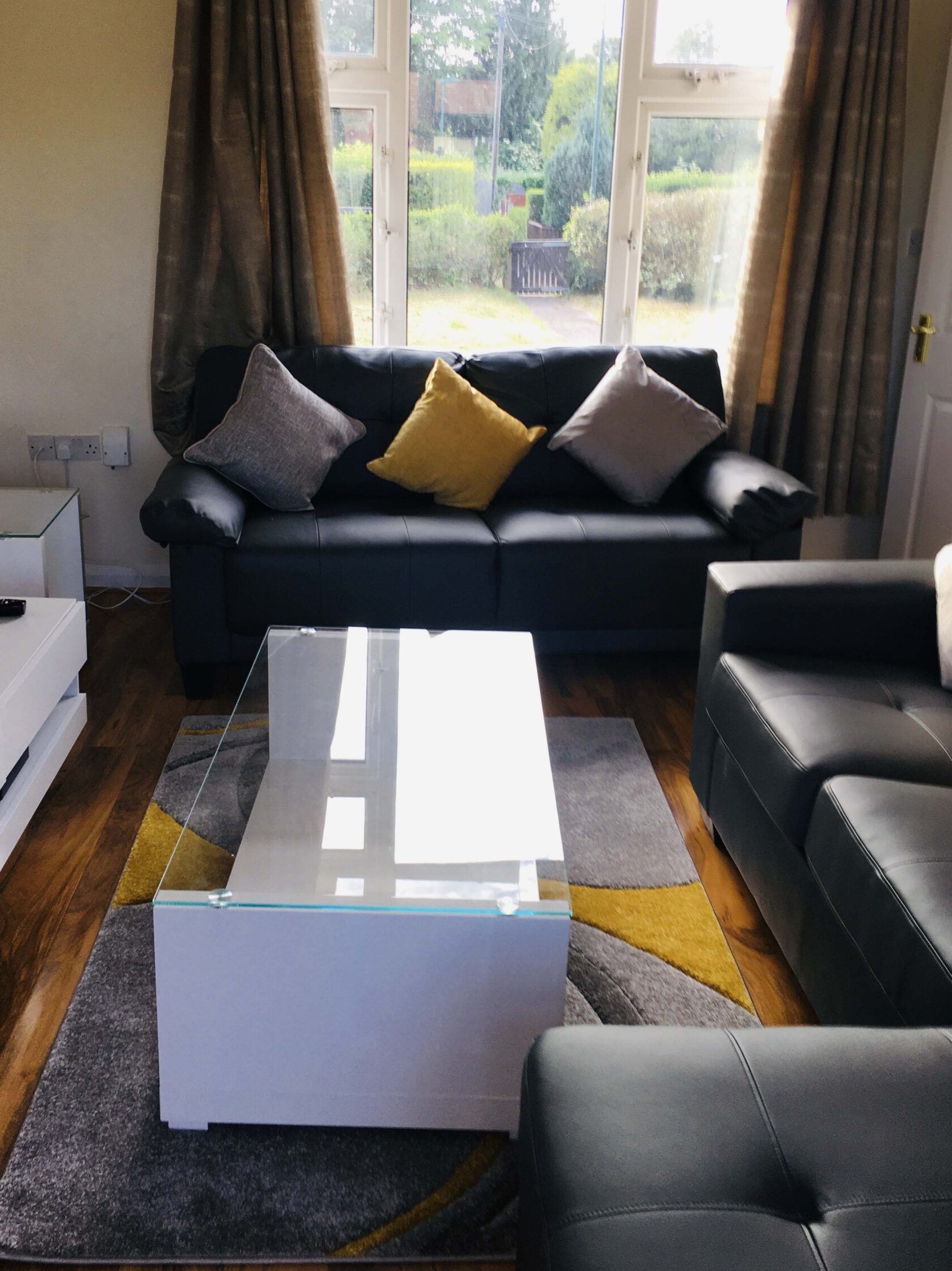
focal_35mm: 33
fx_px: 1210
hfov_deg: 42.9
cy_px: 569
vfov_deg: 55.2
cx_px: 457
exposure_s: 1/50
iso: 25
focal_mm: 4.15
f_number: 2.2
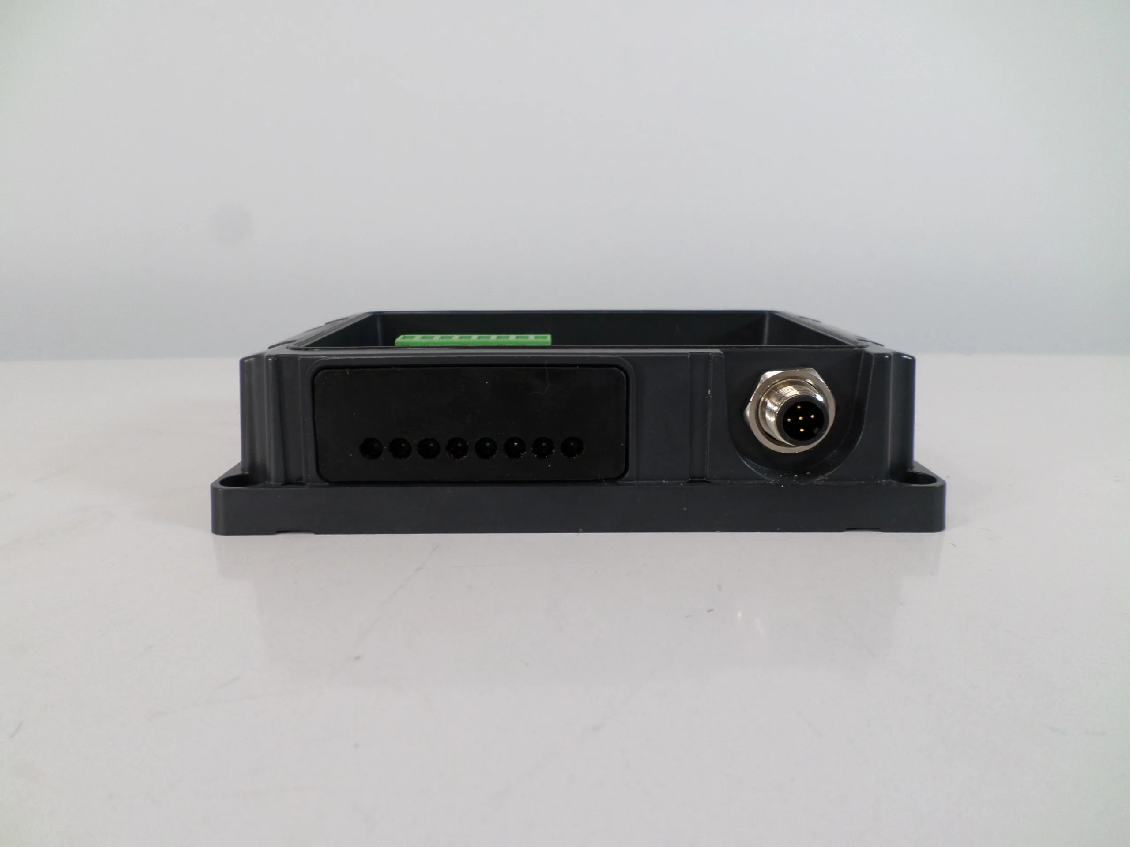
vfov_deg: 54.9
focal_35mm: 25
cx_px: 565
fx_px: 816
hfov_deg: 69.4
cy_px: 424
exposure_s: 1/60
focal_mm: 4.5
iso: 80
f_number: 2.5
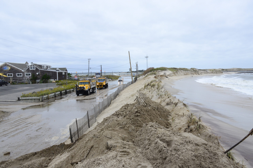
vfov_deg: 39.8
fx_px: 231
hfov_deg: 57.3
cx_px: 126
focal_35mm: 33
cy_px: 84
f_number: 8
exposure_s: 1/250
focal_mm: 22
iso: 800
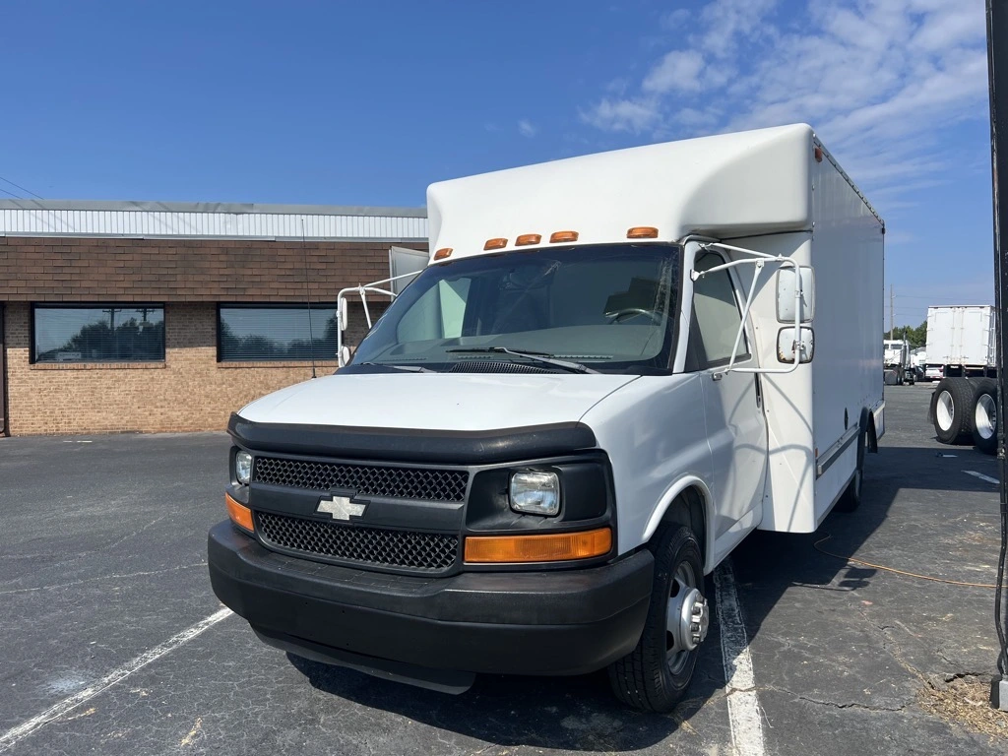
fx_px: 757
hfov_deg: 67.3
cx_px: 504
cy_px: 378
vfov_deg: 53.1
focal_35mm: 26
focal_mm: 5.7
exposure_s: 1/6579
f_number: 1.5
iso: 50
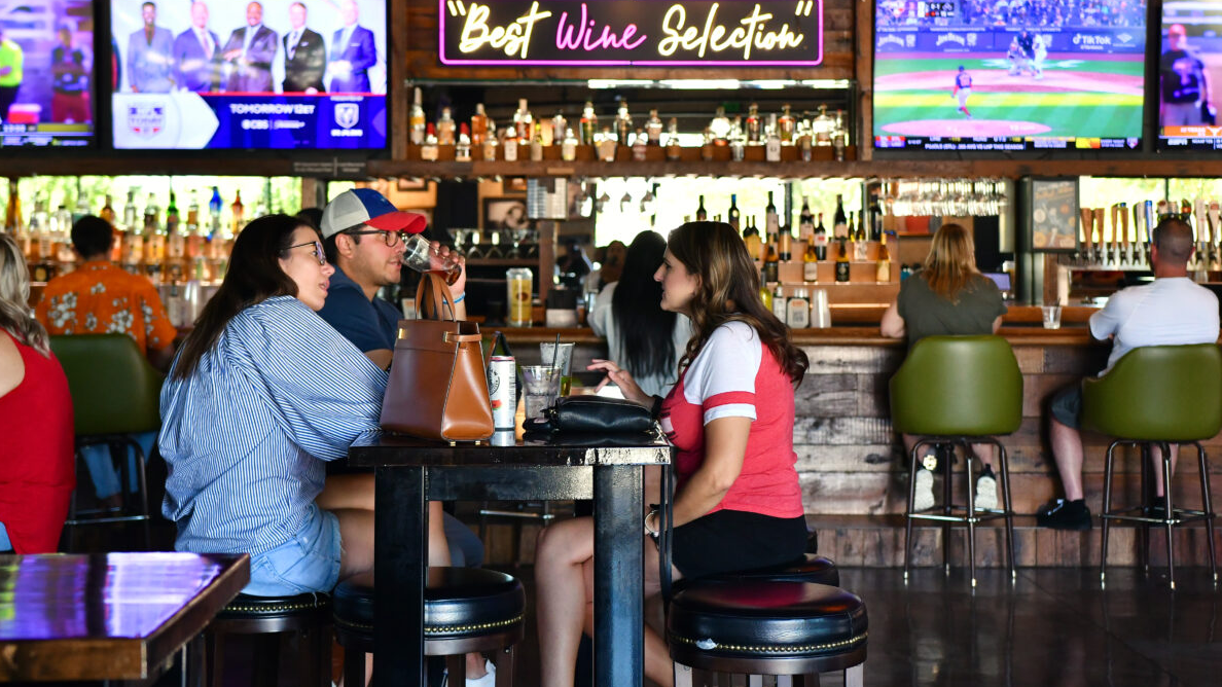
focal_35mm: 56
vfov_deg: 21.6
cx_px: 613
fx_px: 1799
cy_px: 282
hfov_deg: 37.5
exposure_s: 1/200
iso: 640
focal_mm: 35
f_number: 2.5
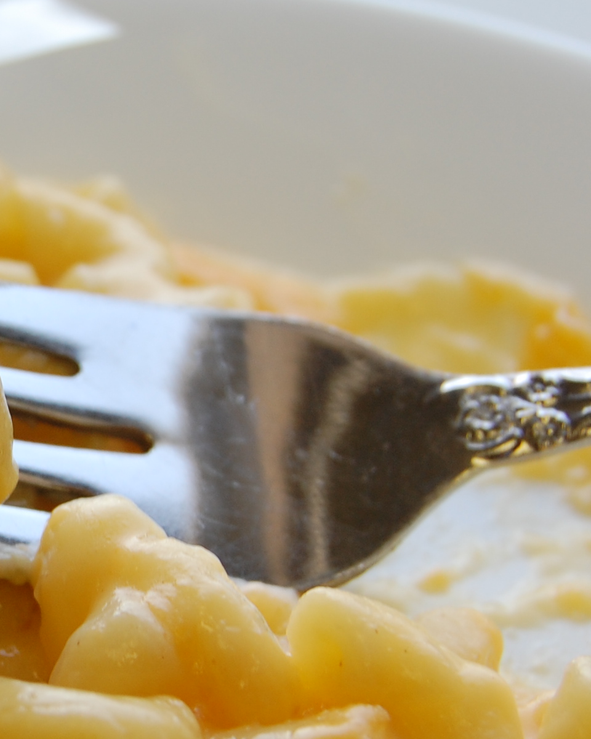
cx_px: -148
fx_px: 3083
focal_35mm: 141
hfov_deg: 10.7
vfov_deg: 13.6
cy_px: 485
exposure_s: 1/60
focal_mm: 40
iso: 280
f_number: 8
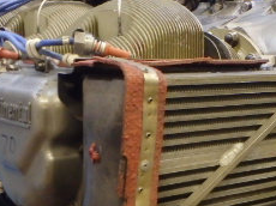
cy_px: 169
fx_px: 621
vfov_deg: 18.7
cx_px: 185
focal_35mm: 78
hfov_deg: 24.9
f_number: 3.9
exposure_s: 1/20
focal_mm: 5
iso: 800
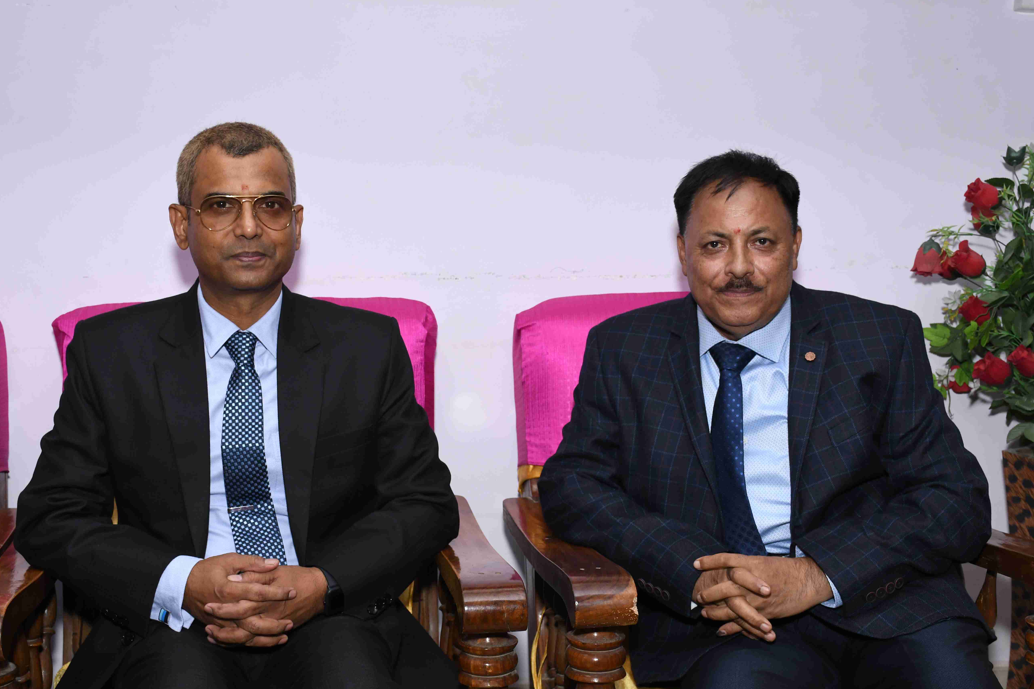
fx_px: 1493
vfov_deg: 26.0
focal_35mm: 52
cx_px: 500
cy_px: 371
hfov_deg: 38.2
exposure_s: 1/125
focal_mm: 32
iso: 640
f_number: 5.6
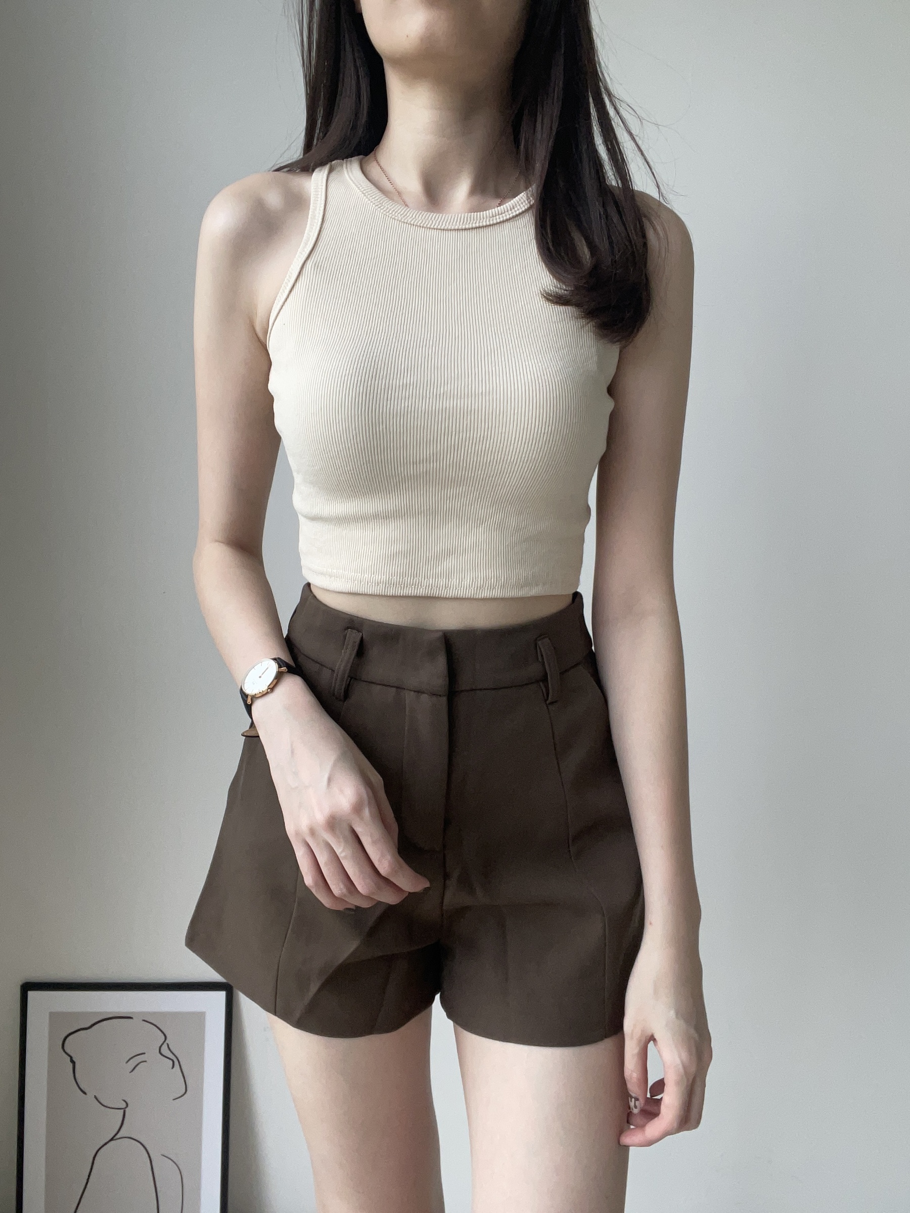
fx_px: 1052
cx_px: 455
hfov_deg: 46.8
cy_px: 606
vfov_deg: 60.0
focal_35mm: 30
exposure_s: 1/67
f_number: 2.2
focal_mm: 2.71
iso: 100
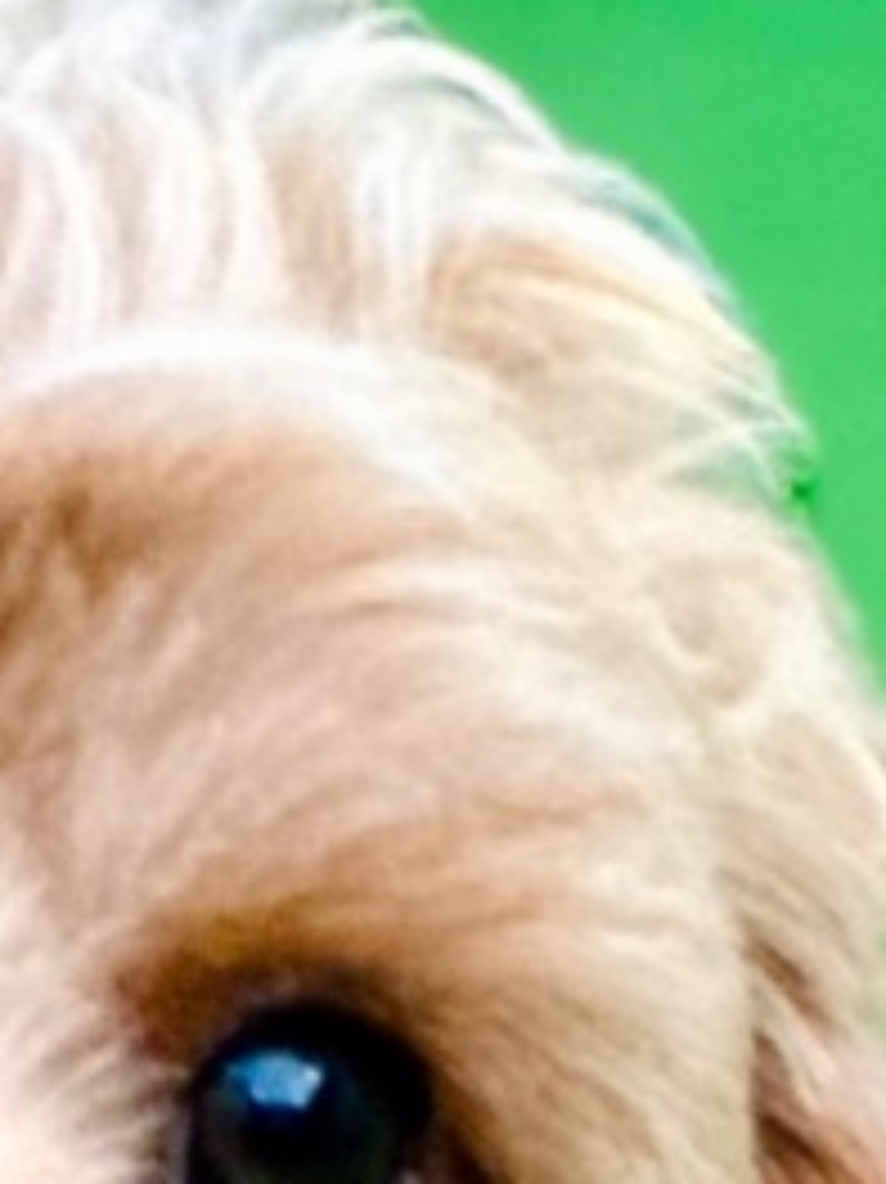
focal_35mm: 352
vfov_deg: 5.5
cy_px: 2589
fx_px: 12022
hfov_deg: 4.2
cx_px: -382
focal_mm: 9
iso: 250
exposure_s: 1/84
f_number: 2.8
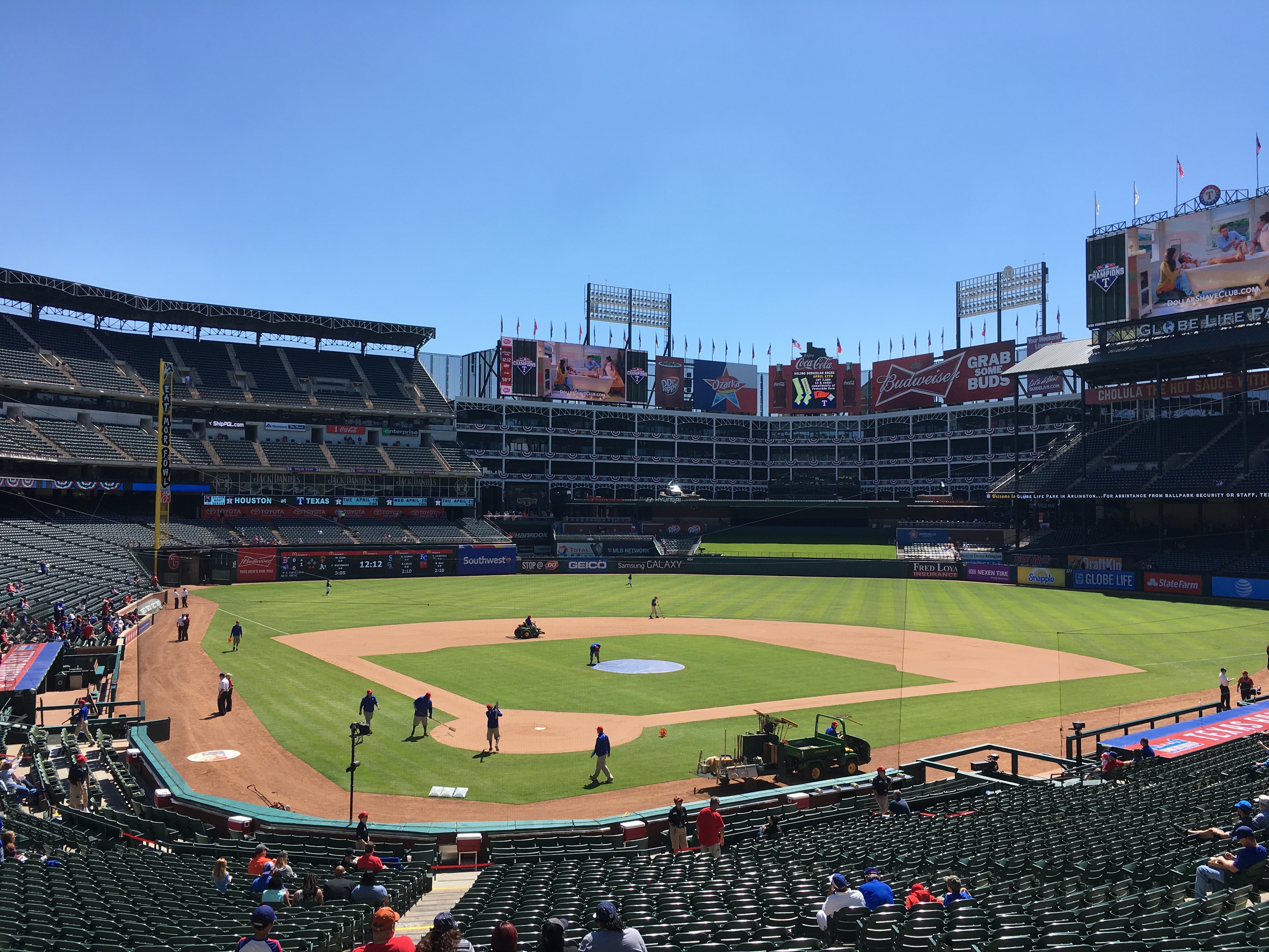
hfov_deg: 61.7
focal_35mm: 29
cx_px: 634
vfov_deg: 48.2
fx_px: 1063
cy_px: 476
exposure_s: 1/1282
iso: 25
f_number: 2.2
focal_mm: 4.15
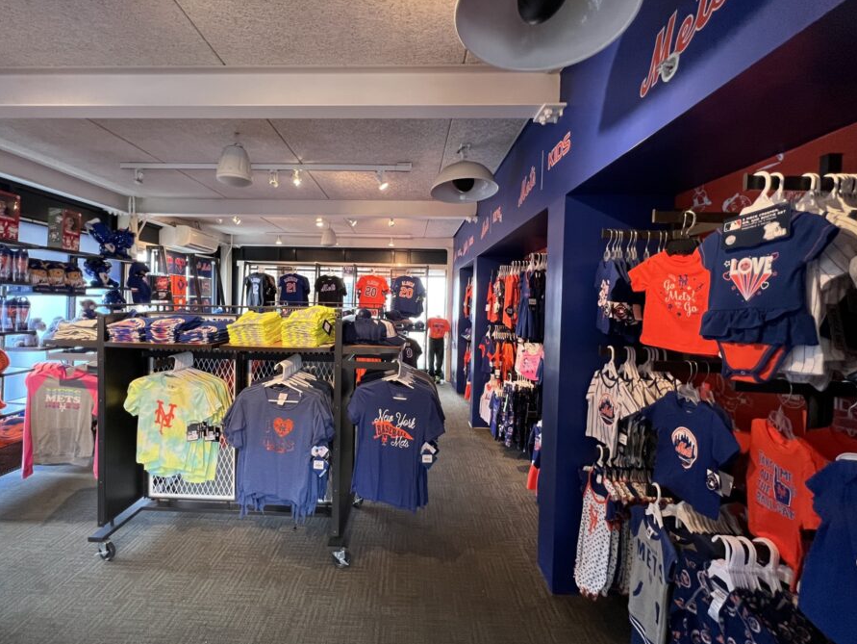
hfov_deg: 101.9
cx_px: 397
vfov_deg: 85.7
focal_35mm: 14
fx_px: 347
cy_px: 312
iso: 320
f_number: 1.8
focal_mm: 1.57
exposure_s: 1/60
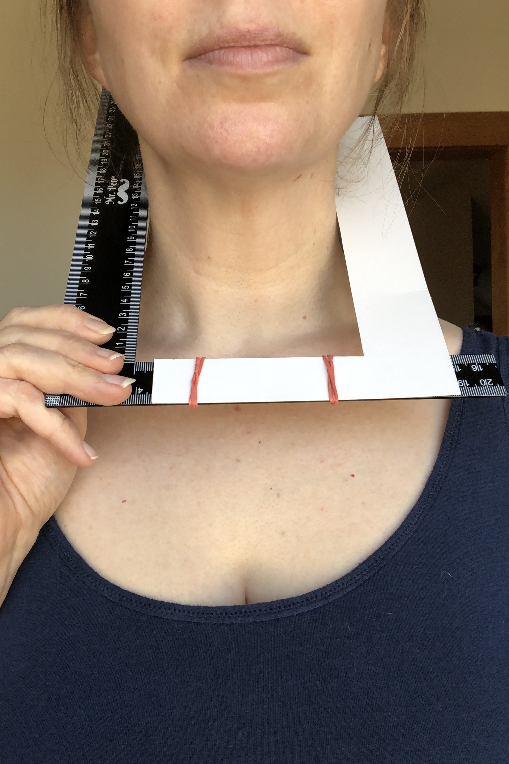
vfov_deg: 55.8
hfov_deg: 38.9
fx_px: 721
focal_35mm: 34
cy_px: 374
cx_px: 246
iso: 50
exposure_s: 1/120
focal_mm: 2.87
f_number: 2.2
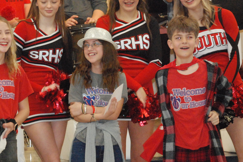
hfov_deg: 5.8
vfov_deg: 3.9
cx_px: 64
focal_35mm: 355
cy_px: 84
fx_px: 2398
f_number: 7.1
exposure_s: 1/60
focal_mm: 145
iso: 3200
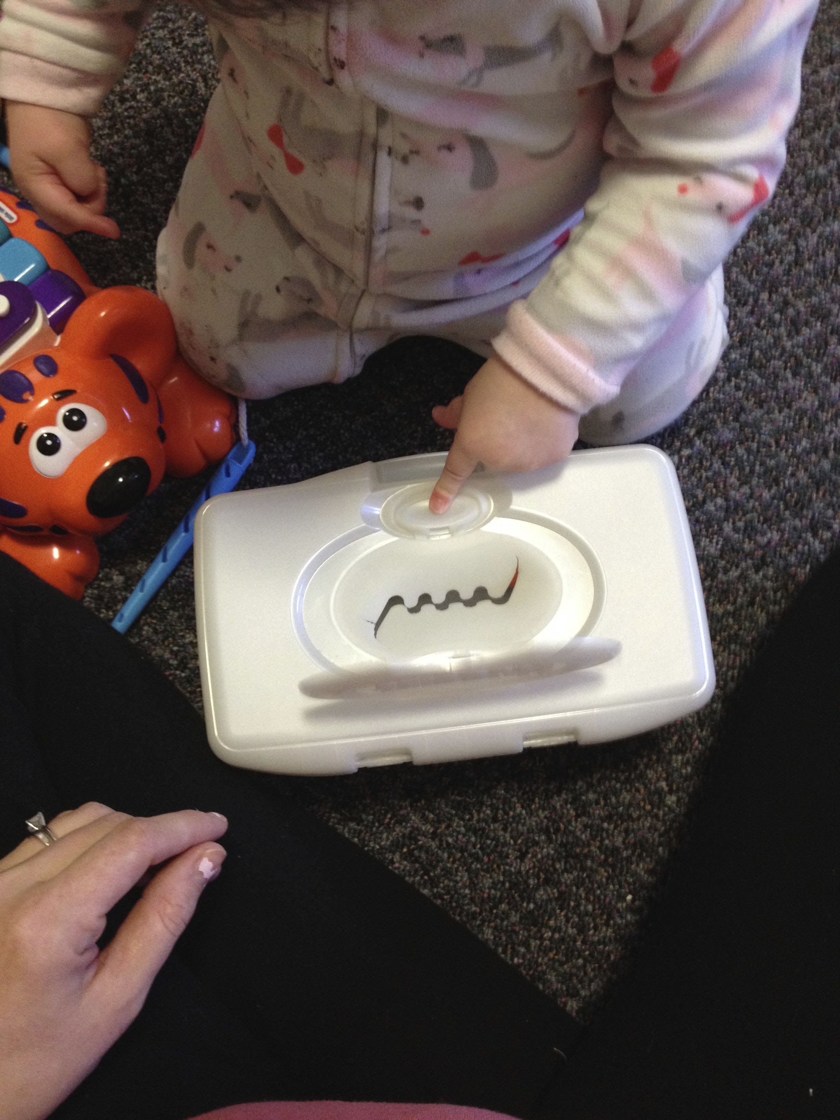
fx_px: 1132
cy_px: 560
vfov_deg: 52.6
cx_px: 420
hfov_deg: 40.7
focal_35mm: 35
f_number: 2.4
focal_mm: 4.28
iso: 200
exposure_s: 1/20
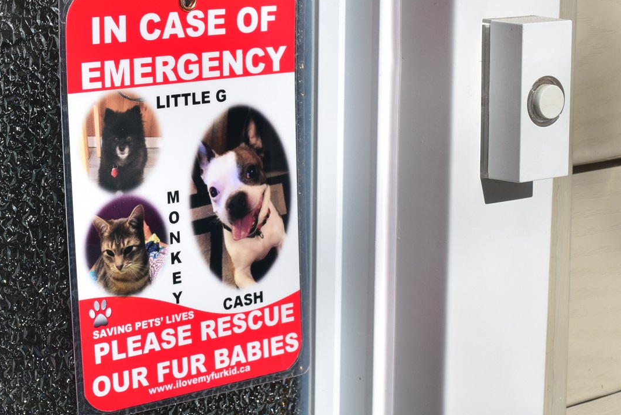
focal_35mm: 90
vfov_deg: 15.2
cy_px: 232
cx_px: 211
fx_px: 1553
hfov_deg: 22.5
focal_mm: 32
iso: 200
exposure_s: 1/640
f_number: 13
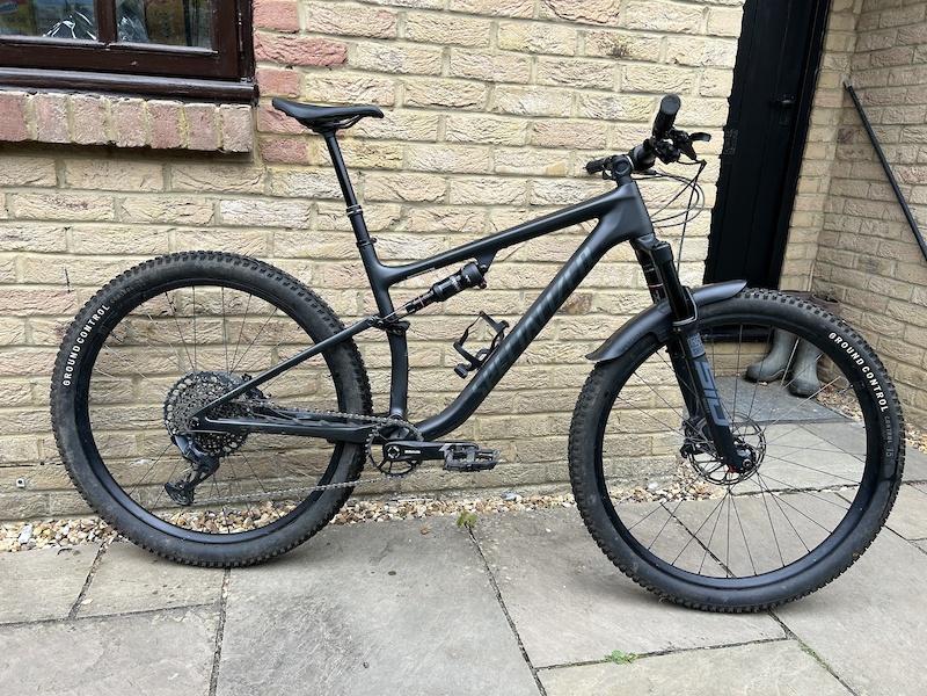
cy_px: 348
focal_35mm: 26
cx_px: 464
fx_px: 696
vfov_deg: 53.1
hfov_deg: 67.3
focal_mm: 5.7
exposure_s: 1/121
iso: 40
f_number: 1.5
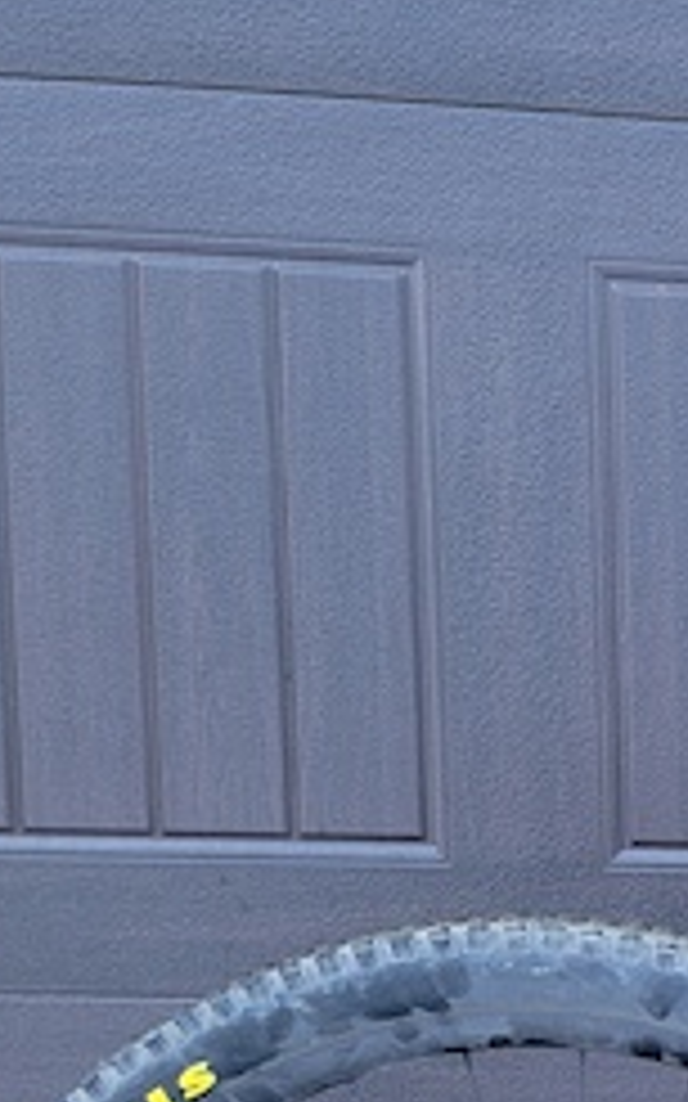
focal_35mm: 83
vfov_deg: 24.0
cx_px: 1587
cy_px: 1066
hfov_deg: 12.7
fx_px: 2491
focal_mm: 6.7
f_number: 1.8
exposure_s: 1/120
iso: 160
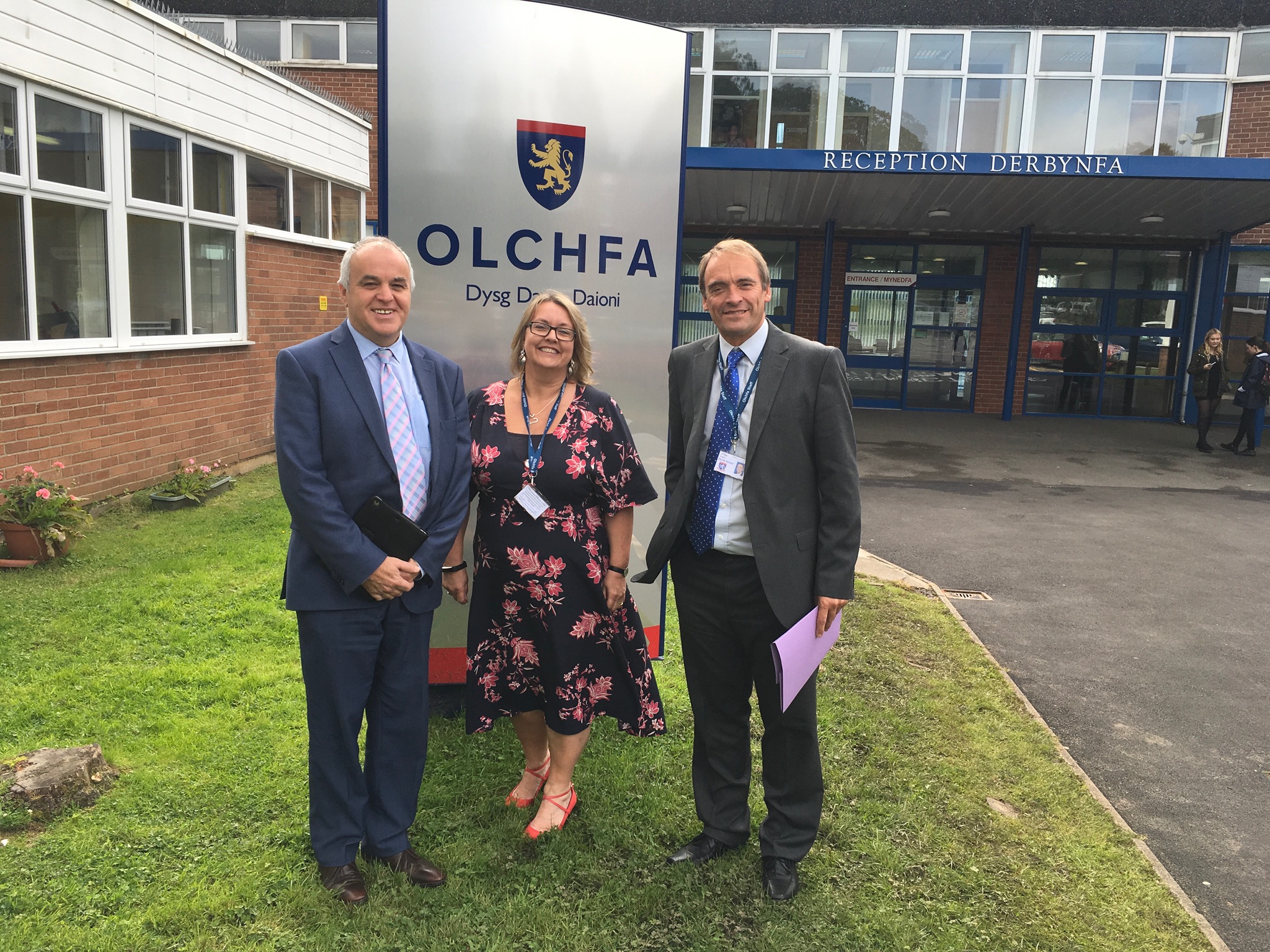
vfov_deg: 48.2
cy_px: 476
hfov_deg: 61.7
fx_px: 1064
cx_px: 635
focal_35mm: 29
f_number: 2.2
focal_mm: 4.15
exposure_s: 1/541
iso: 25
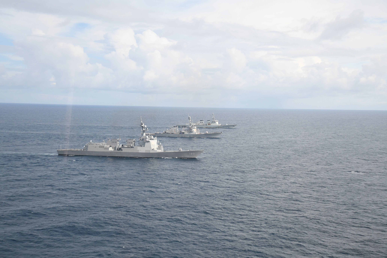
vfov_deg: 27.0
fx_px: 537
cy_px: 129
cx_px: 194
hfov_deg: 39.6
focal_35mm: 50
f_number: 9
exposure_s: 1/1000
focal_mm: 50
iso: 800
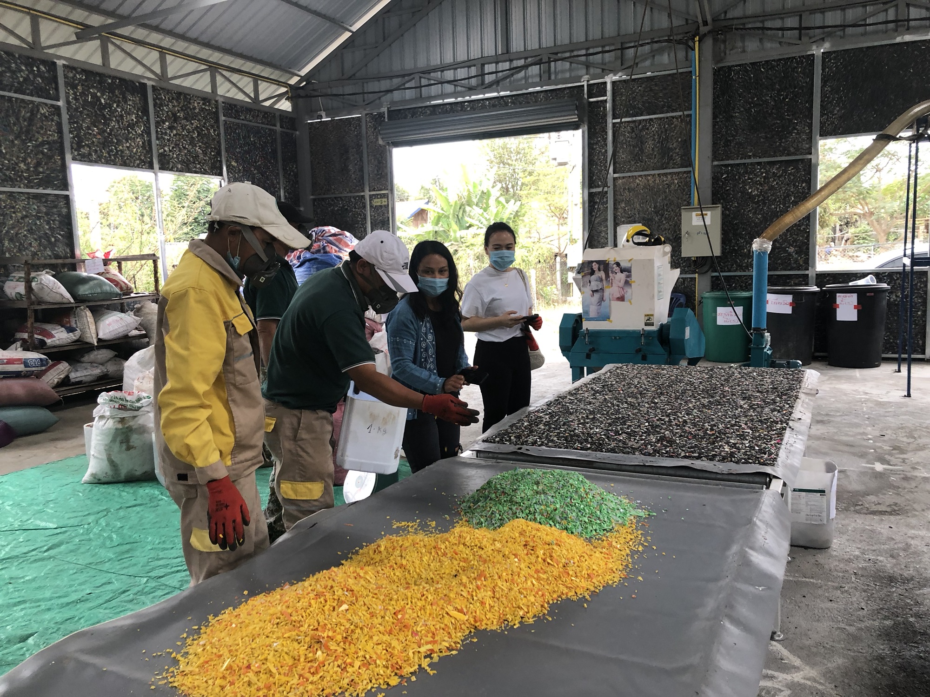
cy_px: 348
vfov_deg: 49.7
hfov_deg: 63.4
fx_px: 752
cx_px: 465
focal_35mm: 28
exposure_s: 1/30
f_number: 1.8
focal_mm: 3.99
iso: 25
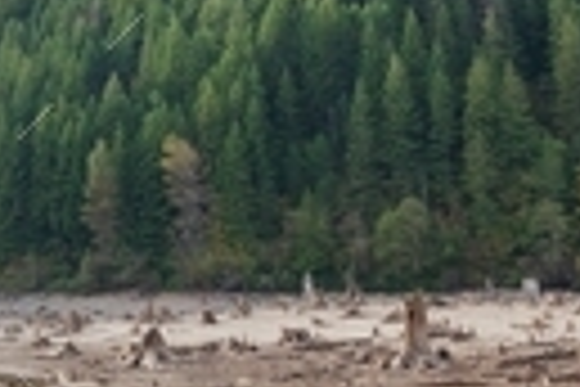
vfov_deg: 11.9
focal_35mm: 110
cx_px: -121
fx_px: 1772
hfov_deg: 17.7
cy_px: -209
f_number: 9
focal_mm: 24
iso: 200
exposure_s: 1/320
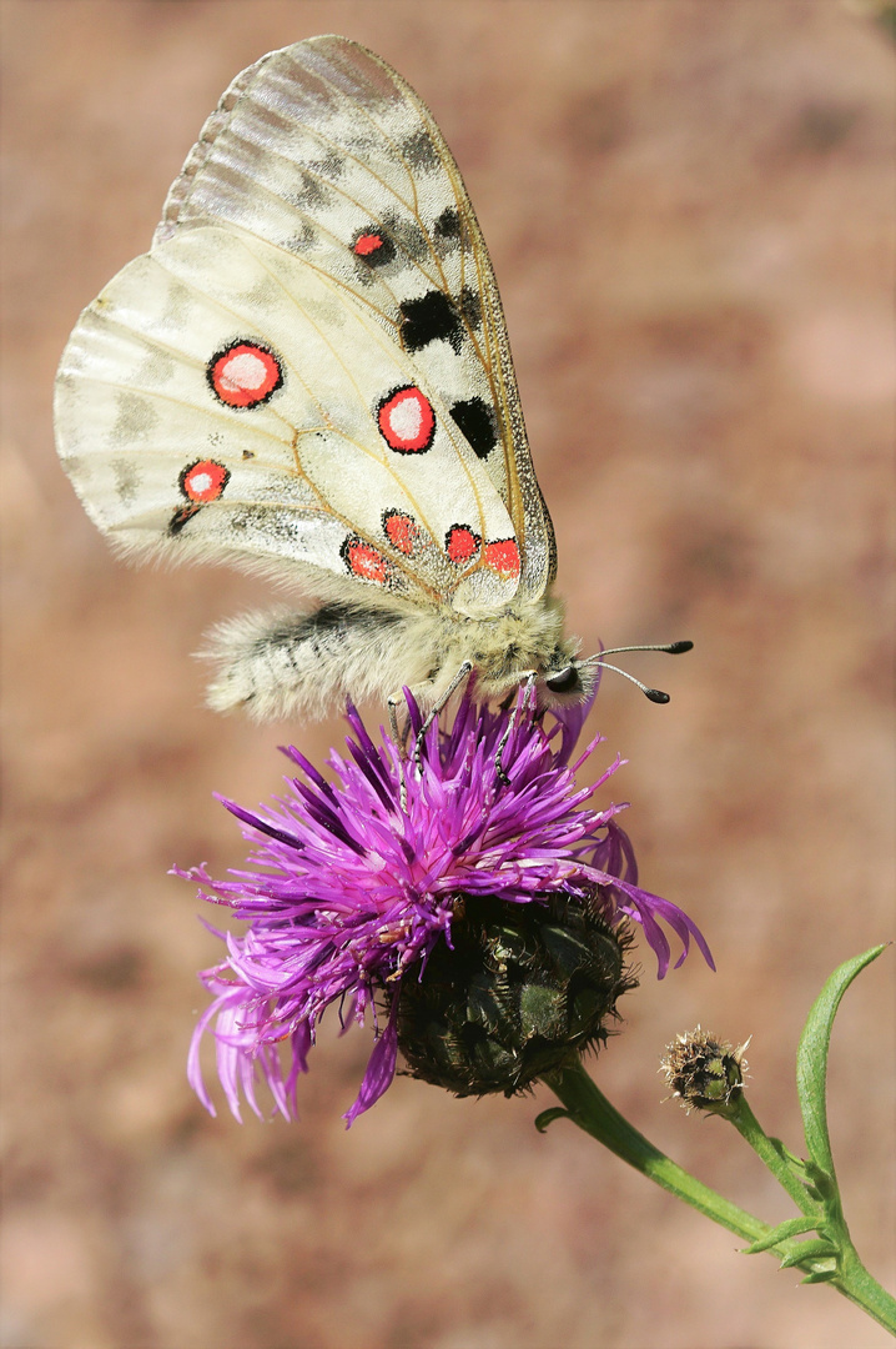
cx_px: 448
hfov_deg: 8.7
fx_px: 5891
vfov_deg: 13.1
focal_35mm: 158
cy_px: 674
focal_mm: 105
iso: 160
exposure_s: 1/400
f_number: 8
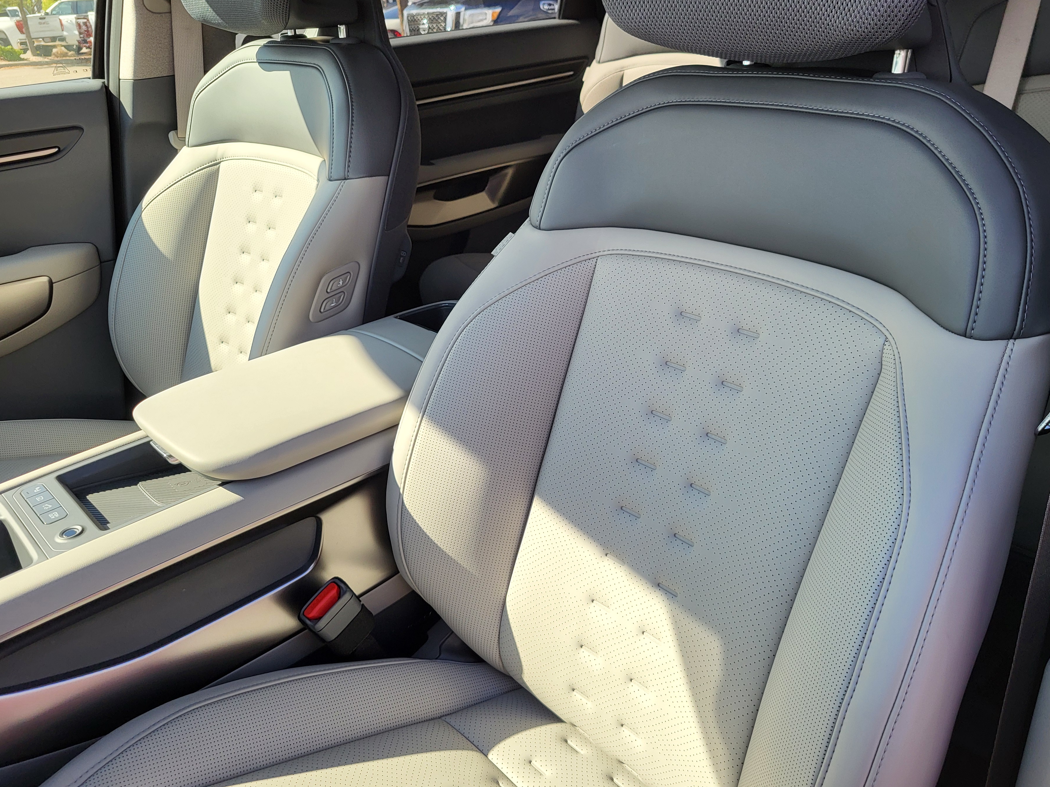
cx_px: 579
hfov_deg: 61.5
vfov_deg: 48.2
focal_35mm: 29
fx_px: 880
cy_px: 376
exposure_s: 1/412
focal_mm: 5.4
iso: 40
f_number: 1.8
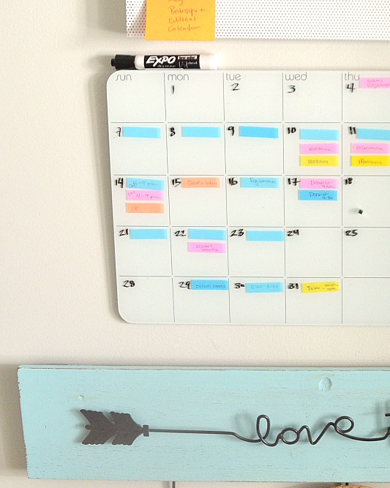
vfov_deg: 27.0
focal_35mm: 70
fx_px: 1011
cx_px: 359
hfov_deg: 21.3
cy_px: 172
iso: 1600
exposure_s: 1/100
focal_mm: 22
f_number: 4.5
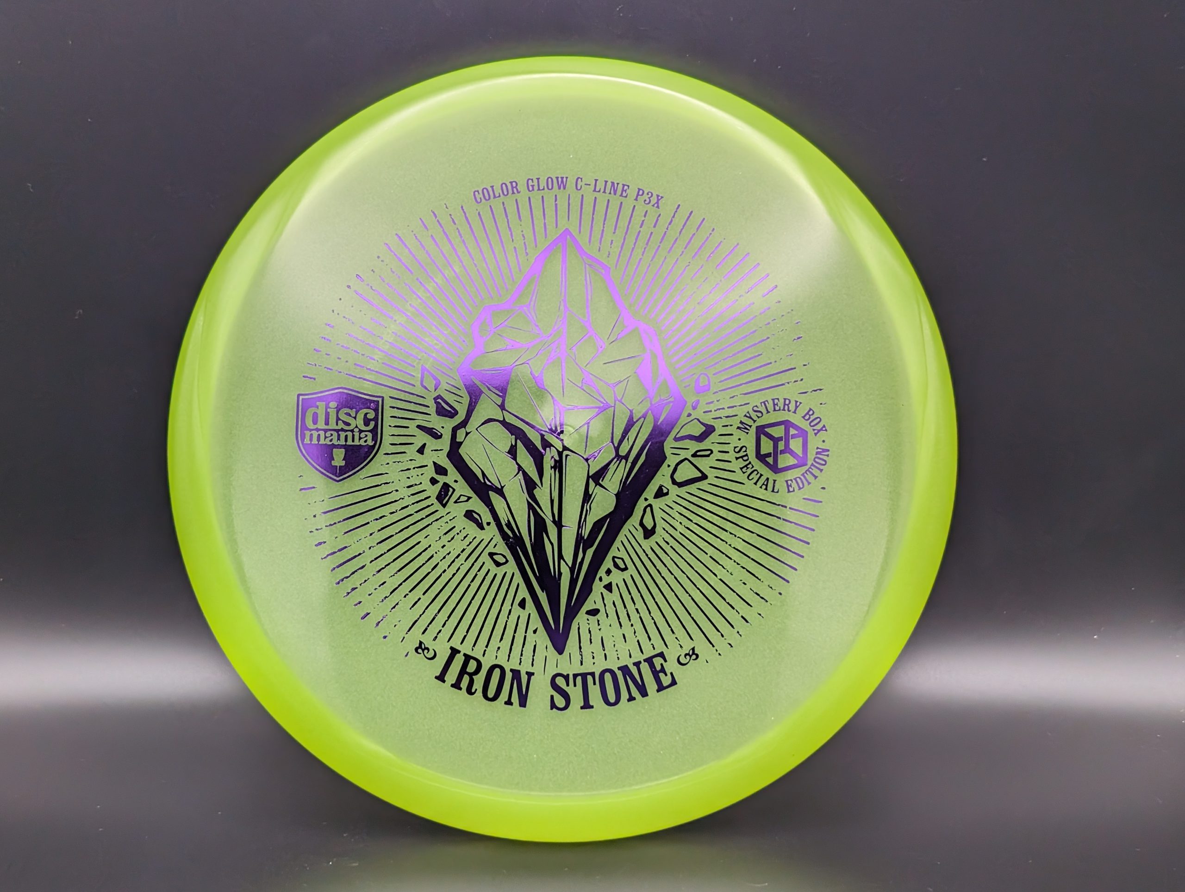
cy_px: 446
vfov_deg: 29.8
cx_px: 592
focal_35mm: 49
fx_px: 1680
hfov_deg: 38.9
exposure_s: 1/499
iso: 297
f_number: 1.68
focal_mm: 6.9
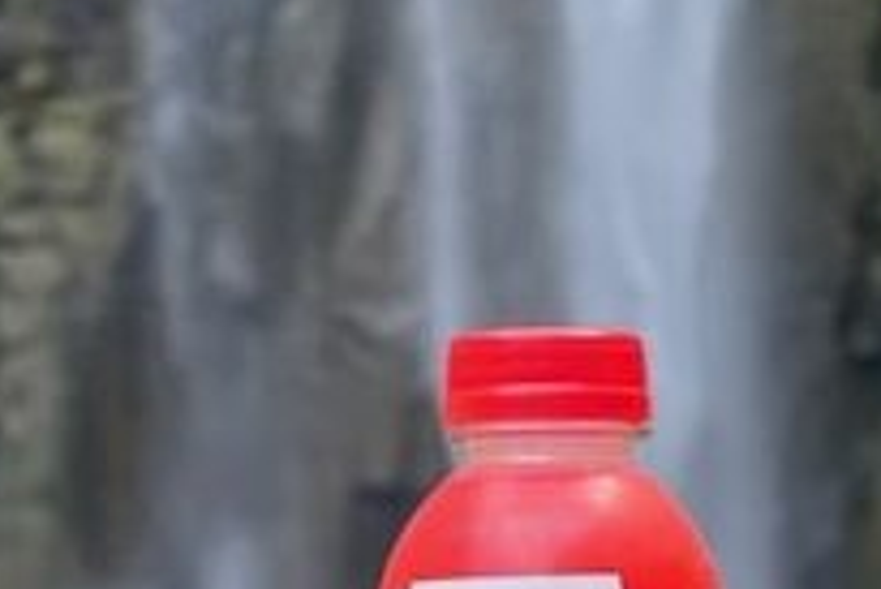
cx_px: 365
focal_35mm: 365
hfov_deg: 5.6
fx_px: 8938
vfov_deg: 3.8
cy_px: 709
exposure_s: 1/99
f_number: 2.8
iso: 64
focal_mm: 15.66
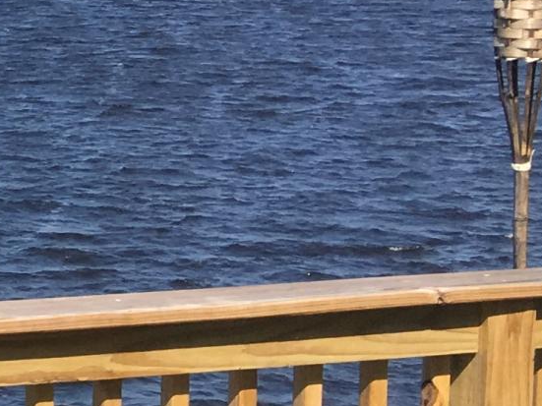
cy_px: 87
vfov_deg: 9.4
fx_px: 2473
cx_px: -911
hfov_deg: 10.2
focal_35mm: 158
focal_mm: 4.15
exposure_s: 1/1282
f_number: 2.2
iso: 25
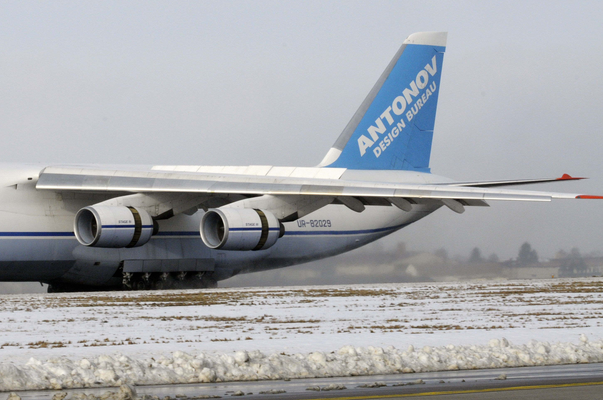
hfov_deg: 11.6
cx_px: 163
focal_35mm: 177
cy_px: 160
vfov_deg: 7.7
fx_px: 2961
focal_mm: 80
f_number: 20
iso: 640
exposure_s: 1/320
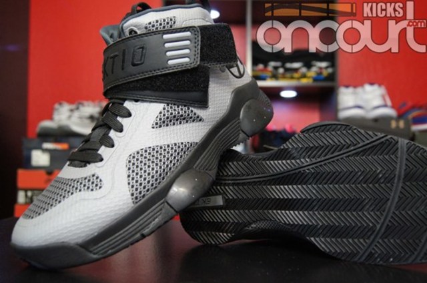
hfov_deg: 49.6
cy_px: 142
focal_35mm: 39
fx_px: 462
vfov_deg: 34.1
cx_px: 214
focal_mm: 26
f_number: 4
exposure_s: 1/40
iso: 1600
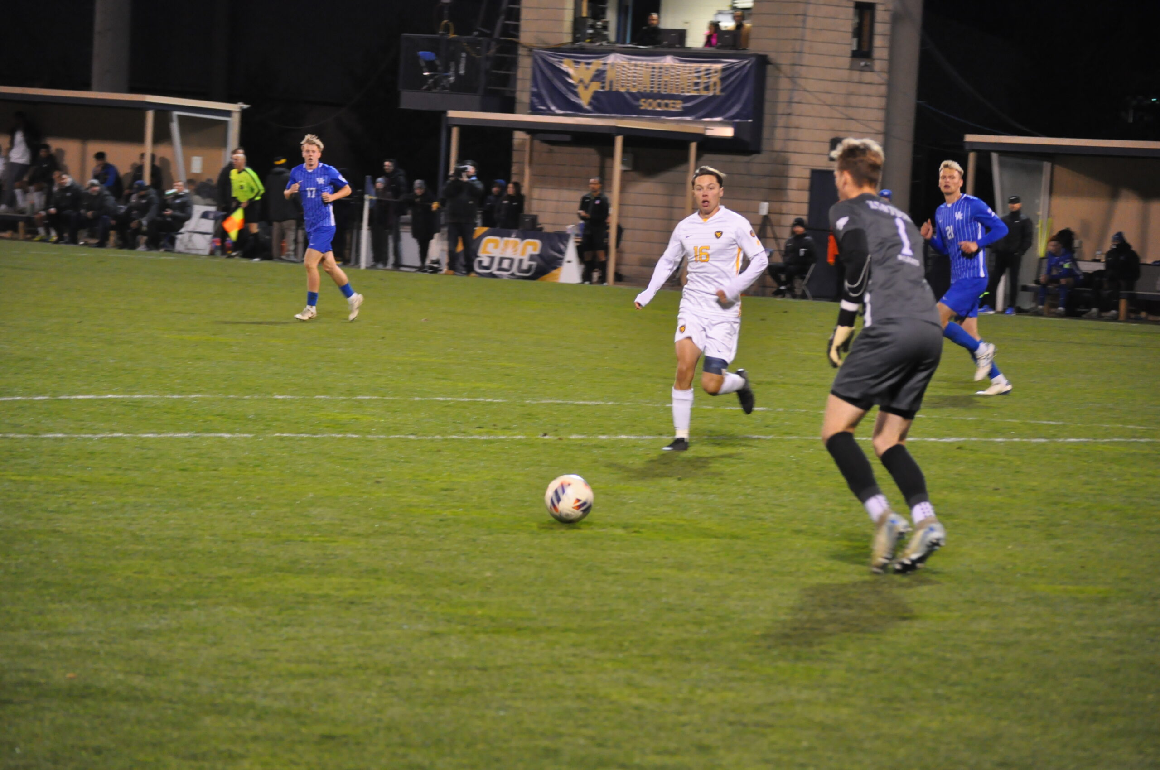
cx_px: 580
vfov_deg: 8.3
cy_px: 385
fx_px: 5310
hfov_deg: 12.5
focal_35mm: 165
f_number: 4.5
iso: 1600
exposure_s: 1/100
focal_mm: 110
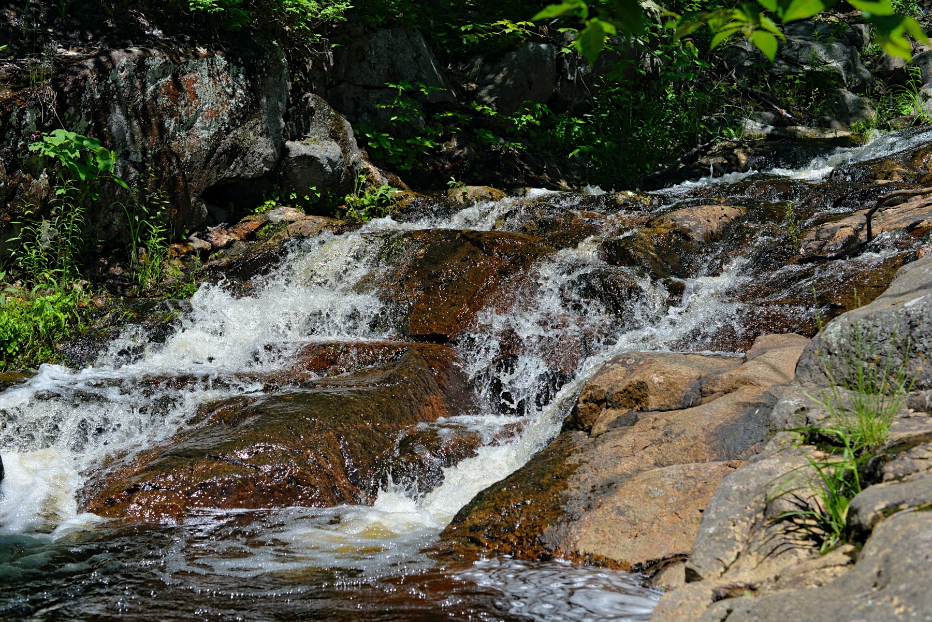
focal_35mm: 50
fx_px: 1295
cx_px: 466
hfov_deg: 39.6
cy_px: 311
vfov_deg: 27.0
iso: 400
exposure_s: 1/3200
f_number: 5.6
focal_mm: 50
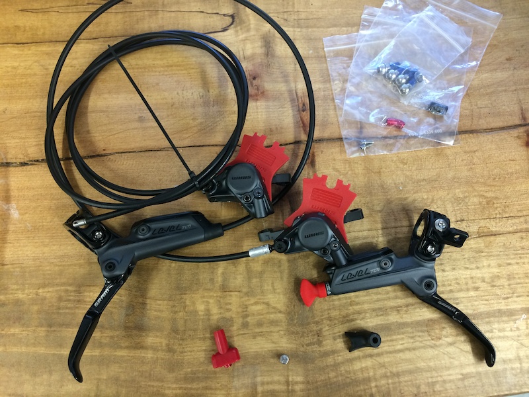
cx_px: 264
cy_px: 198
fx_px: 443
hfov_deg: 61.7
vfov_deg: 48.2
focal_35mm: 29
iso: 100
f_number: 2.2
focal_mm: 4.15
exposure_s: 1/30
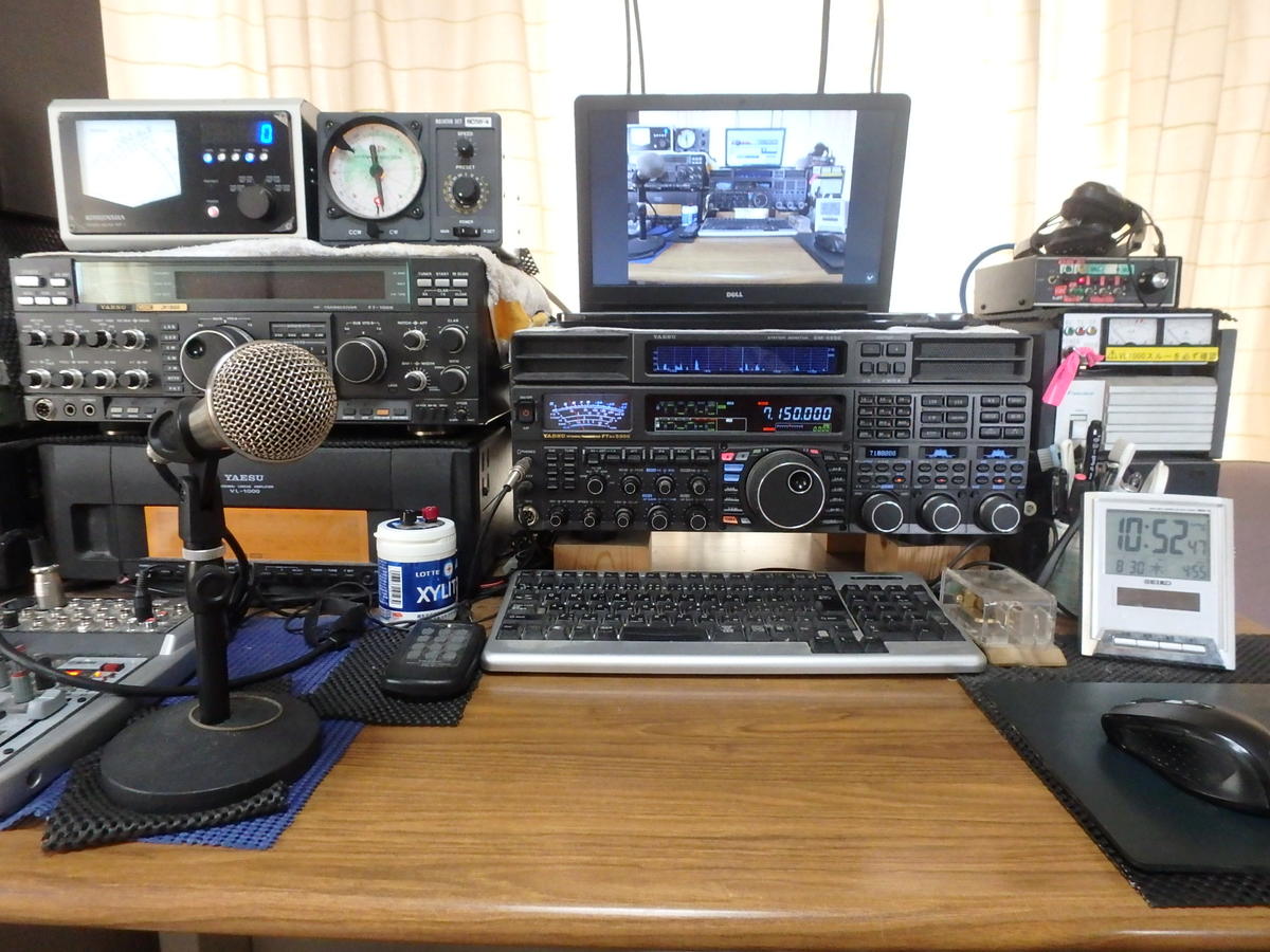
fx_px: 770
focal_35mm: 21
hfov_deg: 79.0
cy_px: 476
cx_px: 635
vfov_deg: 63.4
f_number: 3.5
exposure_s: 1/30
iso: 800
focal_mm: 3.7
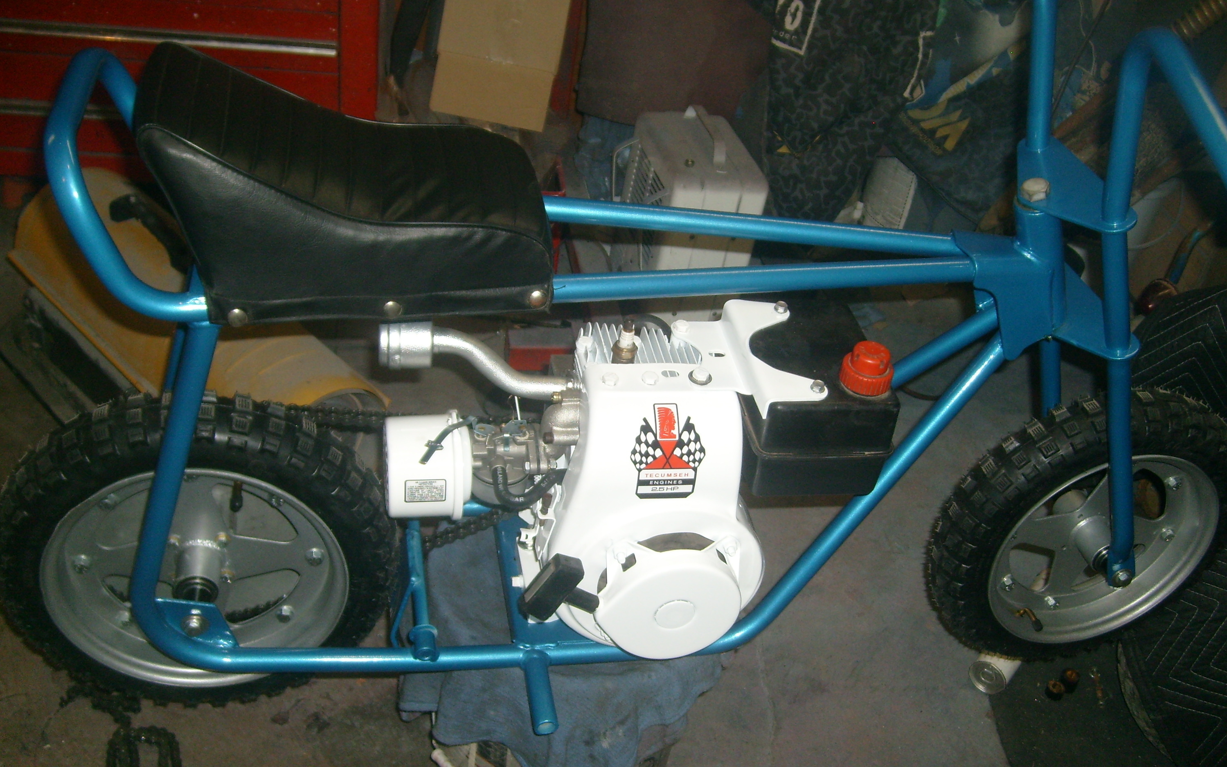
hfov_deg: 51.5
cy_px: 377
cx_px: 626
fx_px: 1271
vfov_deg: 33.6
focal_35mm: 38
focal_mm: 5.8
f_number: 2.8
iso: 100
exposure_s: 1/45
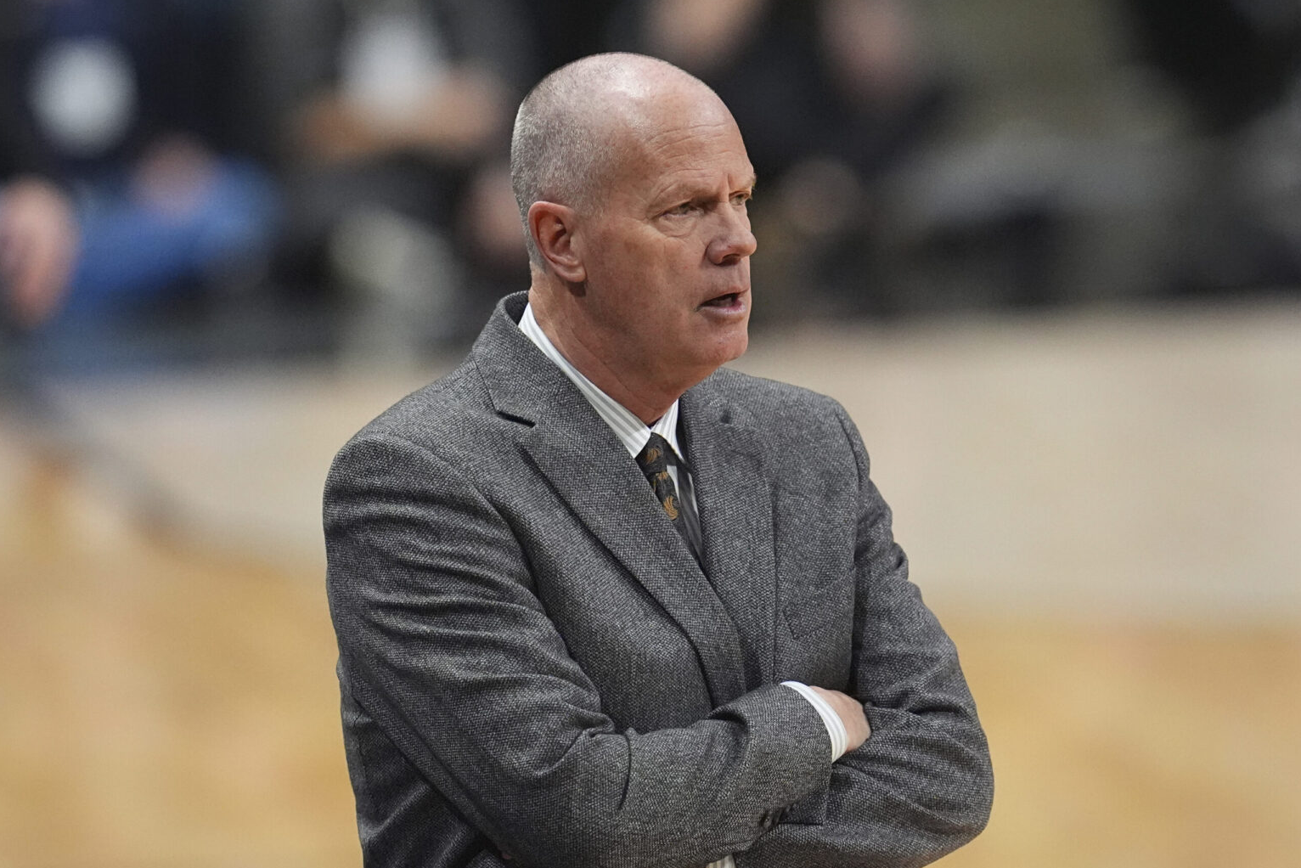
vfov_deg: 2.3
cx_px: 650
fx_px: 21758
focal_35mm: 602
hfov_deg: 3.4
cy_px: 434
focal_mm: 400
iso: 6400
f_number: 3.5
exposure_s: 1/1600
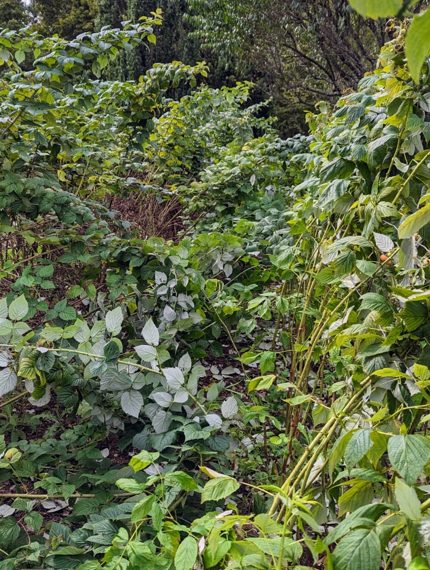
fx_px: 561
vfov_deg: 53.8
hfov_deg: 41.8
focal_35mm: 34
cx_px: 186
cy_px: 308
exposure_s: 1/1244
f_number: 1.85
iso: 32
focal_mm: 6.81
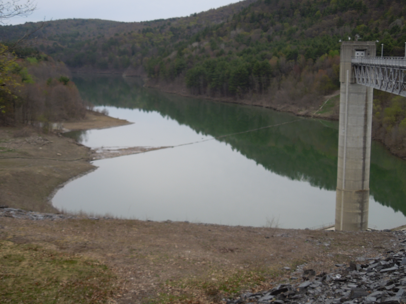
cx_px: 203
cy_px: 152
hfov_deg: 35.5
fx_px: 633
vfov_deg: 27.0
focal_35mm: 54
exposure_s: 1/60
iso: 100
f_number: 4.2
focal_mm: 9.8
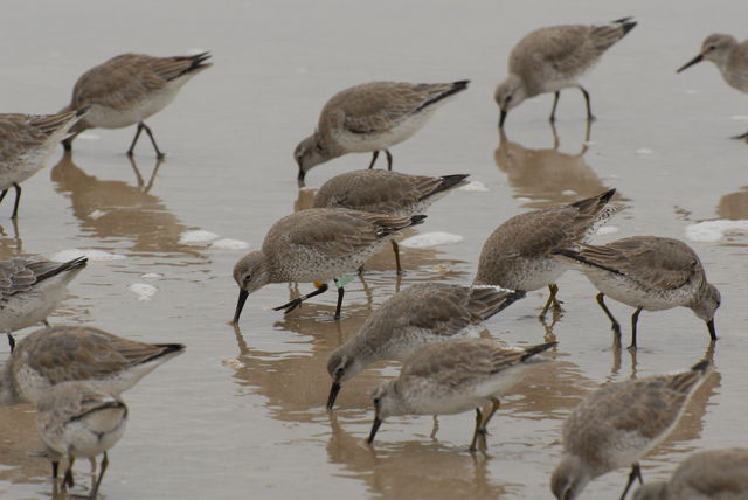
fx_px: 9358
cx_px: 374
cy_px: 250
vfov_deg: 3.1
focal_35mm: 450
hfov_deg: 4.6
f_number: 13
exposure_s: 1/180
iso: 200
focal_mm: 300
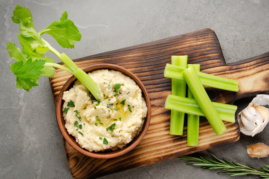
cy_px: 95
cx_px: 158
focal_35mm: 71
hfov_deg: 28.4
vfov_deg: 19.2
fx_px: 531
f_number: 9
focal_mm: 40
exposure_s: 1/160
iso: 100
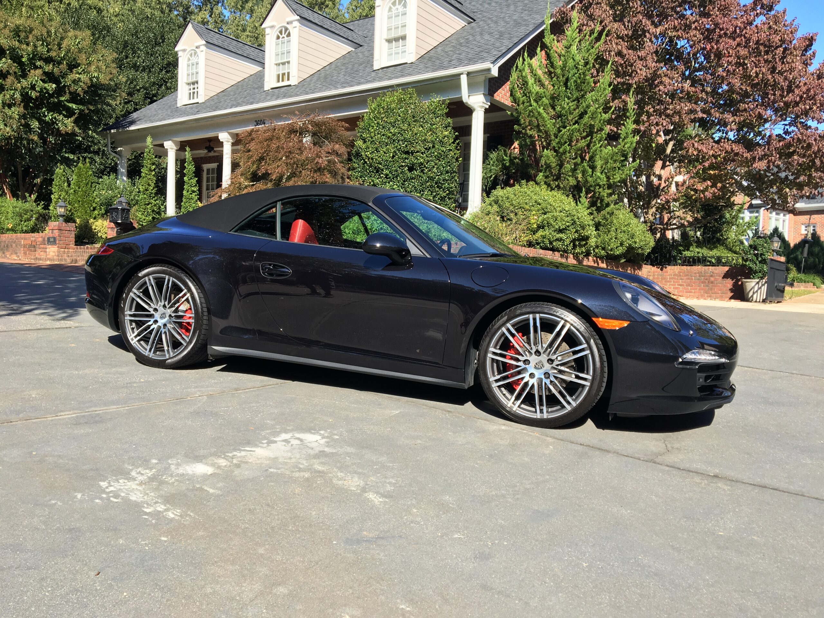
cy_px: 309
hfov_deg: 61.7
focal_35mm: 29
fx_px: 690
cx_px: 412
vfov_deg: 48.2
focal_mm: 4.15
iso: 25
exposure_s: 1/635
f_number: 2.2
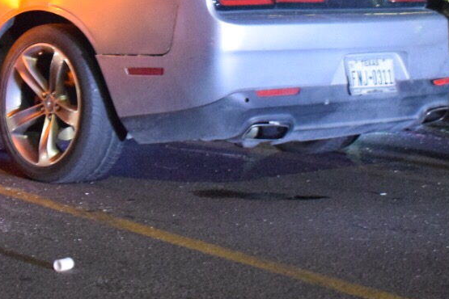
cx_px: -13
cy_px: -66
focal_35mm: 105
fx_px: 1309
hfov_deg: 18.9
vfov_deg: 12.7
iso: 6400
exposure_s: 1/15
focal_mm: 24
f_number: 3.8
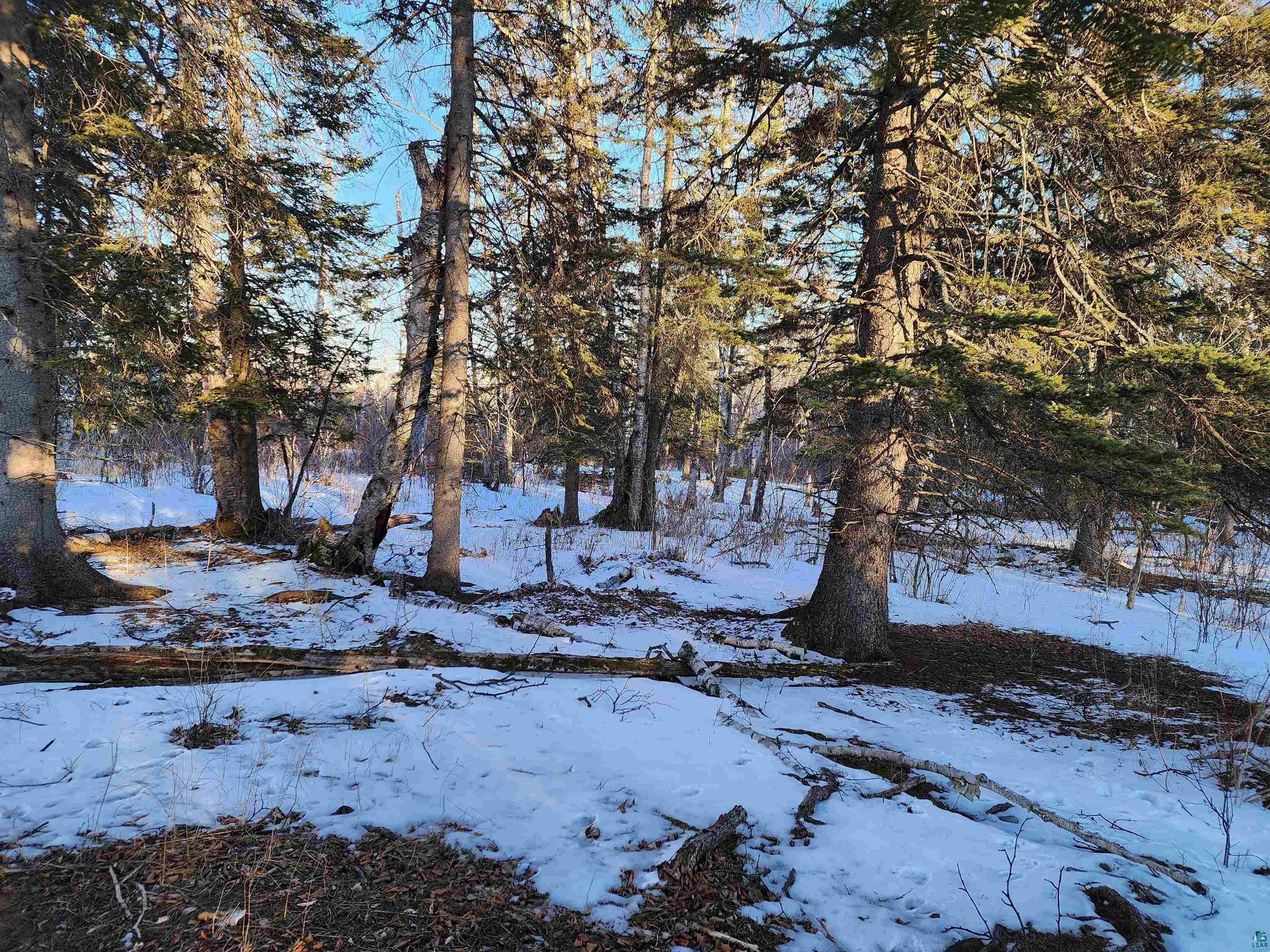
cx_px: 635
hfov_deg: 73.9
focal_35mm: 23
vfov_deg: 58.9
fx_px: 844
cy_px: 476
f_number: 1.8
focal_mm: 6.4
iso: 32
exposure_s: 1/180
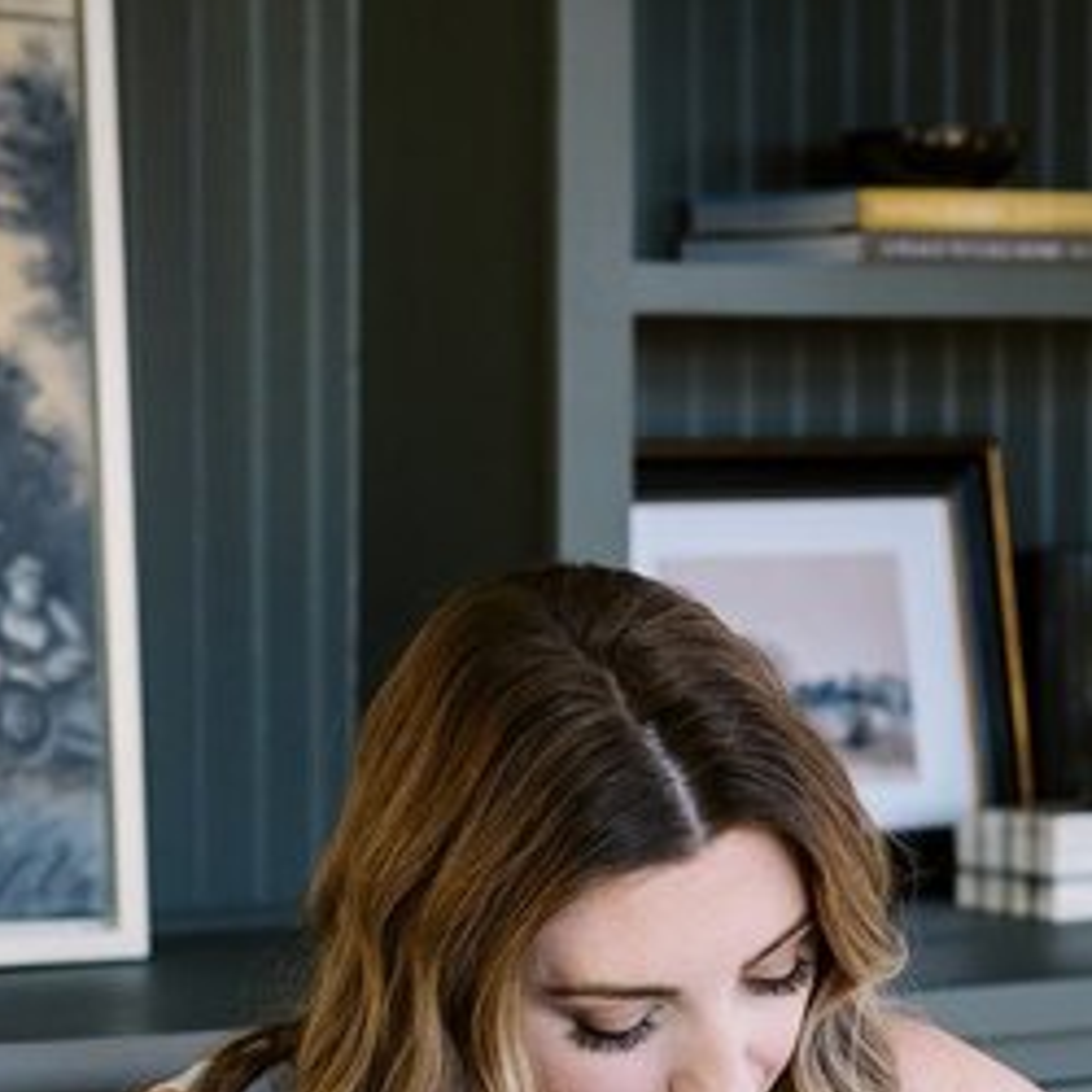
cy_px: 690
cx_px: 821
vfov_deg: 11.4
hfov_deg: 11.4
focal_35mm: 153
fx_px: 5461
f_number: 3.6
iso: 400
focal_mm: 45
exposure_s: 1/200
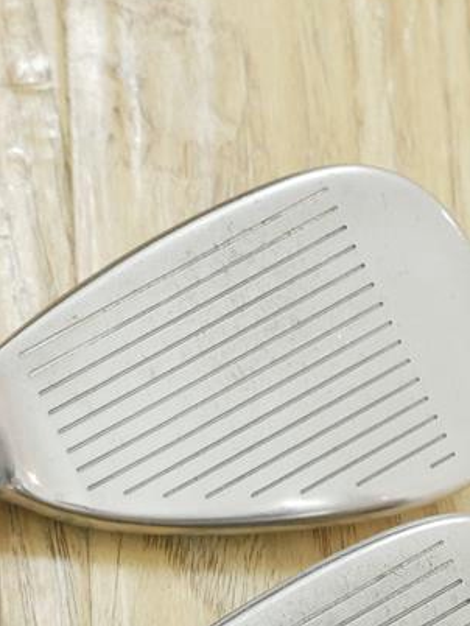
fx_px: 2875
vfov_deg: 12.2
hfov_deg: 9.2
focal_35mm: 159
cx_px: -177
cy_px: 701
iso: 1600
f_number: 4.5
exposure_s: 1/50
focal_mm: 25
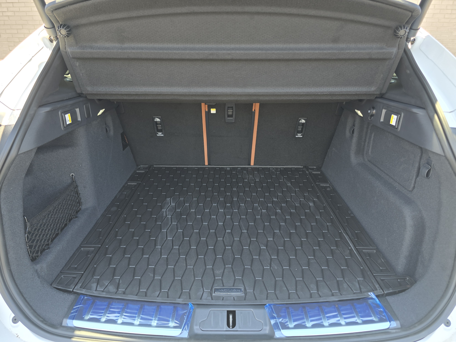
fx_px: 303
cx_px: 228
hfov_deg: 73.9
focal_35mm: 23
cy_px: 171
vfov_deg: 58.9
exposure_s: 1/180
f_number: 1.7
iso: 80
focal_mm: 6.3
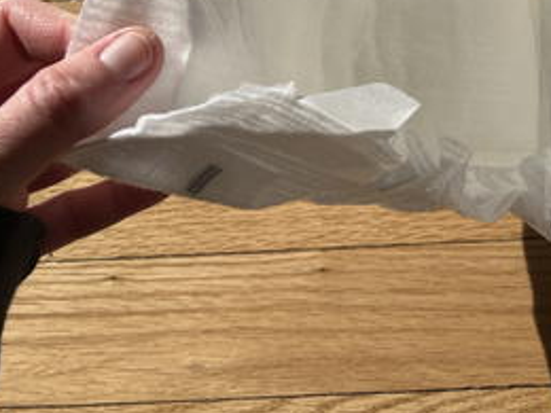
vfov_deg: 23.4
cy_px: 4
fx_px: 955
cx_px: 485
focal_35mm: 60
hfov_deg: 30.9
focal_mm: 5.1
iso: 50
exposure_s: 1/5076
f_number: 1.6
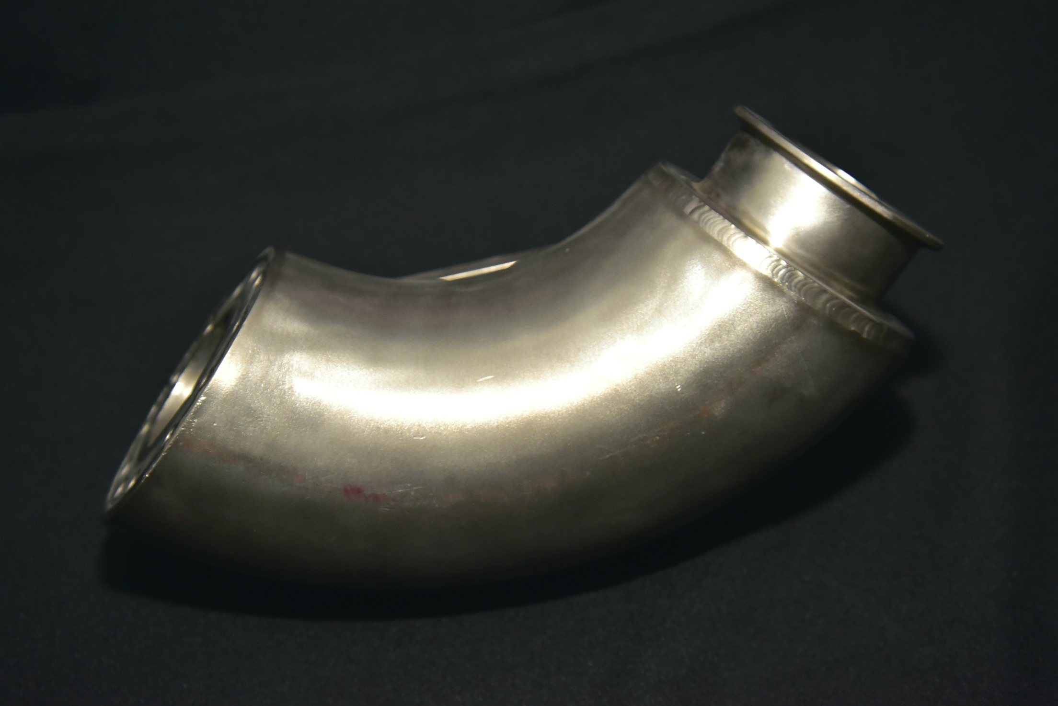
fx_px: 1999
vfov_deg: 20.0
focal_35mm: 68
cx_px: 529
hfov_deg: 29.6
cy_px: 353
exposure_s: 1/1.3
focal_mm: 68
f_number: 6.3
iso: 1000
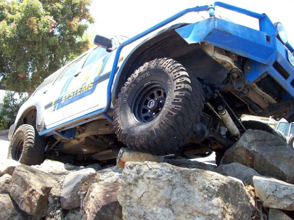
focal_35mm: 36
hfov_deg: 51.4
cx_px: 147
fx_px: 306
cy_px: 110
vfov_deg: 39.7
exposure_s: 1/189
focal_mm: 6
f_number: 2.7
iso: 80
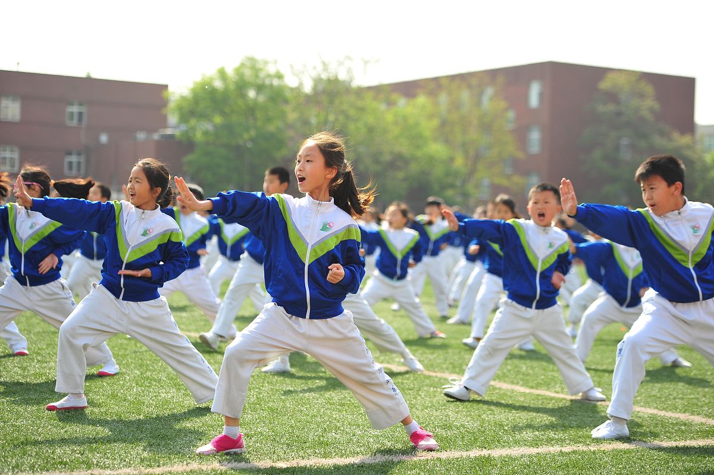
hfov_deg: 26.0
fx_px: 1546
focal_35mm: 78
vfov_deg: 17.5
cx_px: 357
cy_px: 238
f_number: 2.8
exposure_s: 1/1250
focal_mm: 78
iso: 200
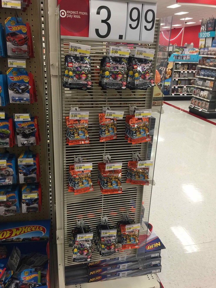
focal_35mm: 29
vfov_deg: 61.7
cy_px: 144
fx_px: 241
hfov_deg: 48.2
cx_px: 108
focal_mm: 4.15
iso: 50
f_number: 2.2
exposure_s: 1/30
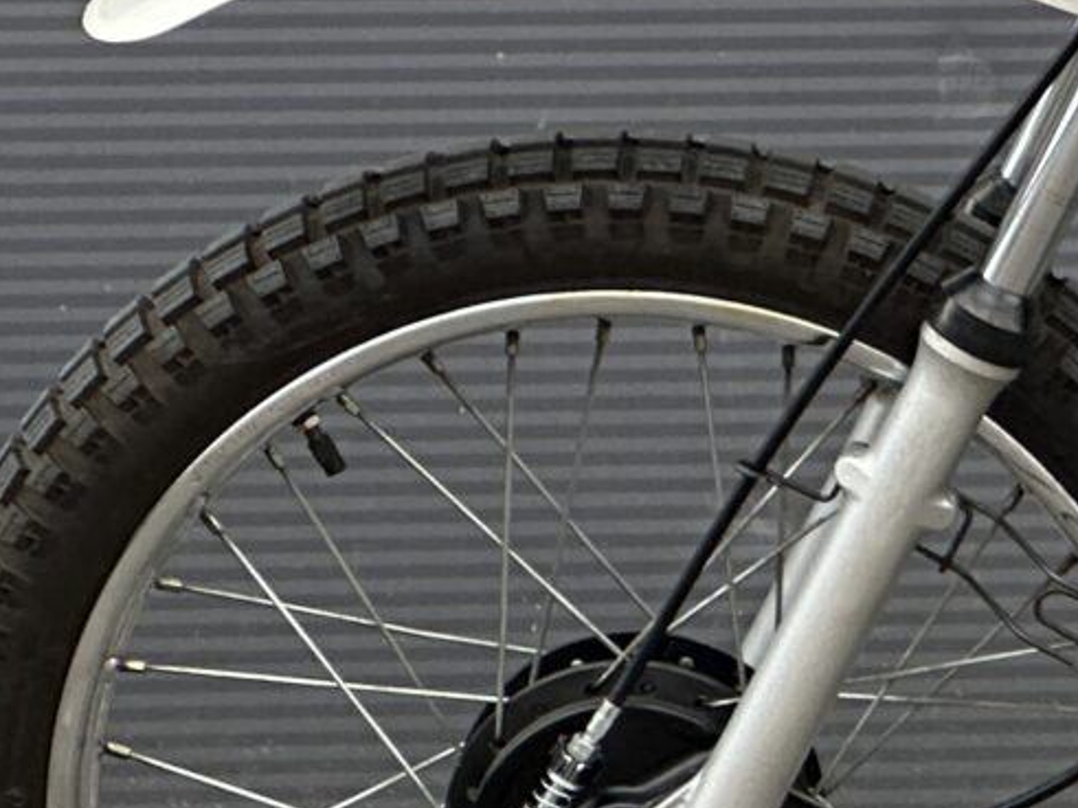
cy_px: 364
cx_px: 2136
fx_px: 9994
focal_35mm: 321
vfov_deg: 4.6
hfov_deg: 6.0
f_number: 2.8
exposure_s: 1/99
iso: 64
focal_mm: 9
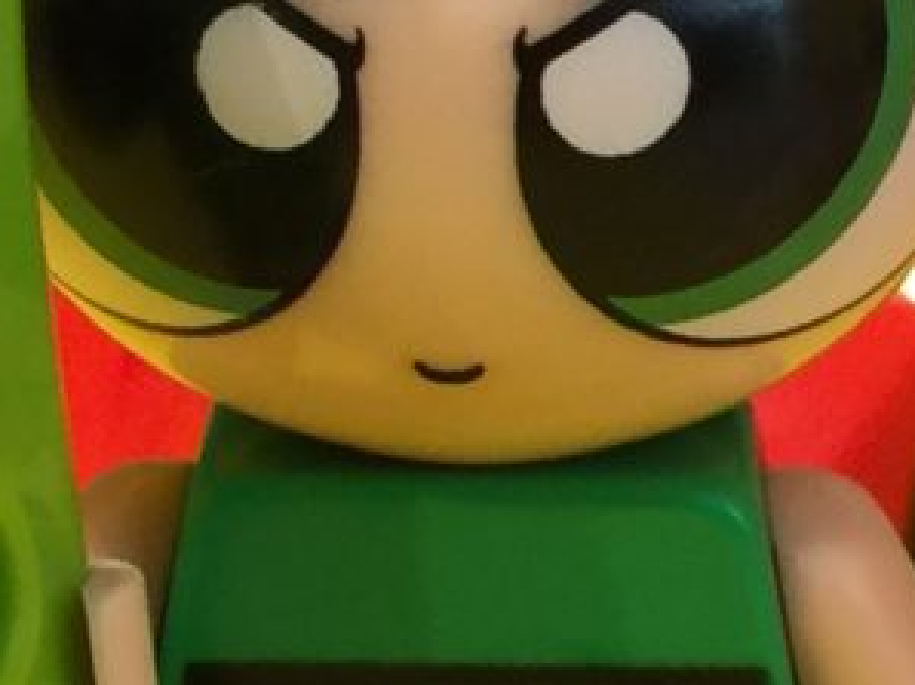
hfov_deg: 10.5
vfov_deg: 7.9
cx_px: 832
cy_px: 541
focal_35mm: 187
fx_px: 4939
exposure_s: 1/15
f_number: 2.2
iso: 40
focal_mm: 4.15
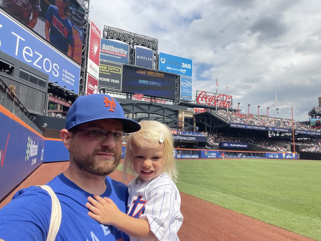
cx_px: 160
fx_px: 213
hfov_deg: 73.9
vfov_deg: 58.9
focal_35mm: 23
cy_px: 120
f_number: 2.2
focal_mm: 2.71
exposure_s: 1/871
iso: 25
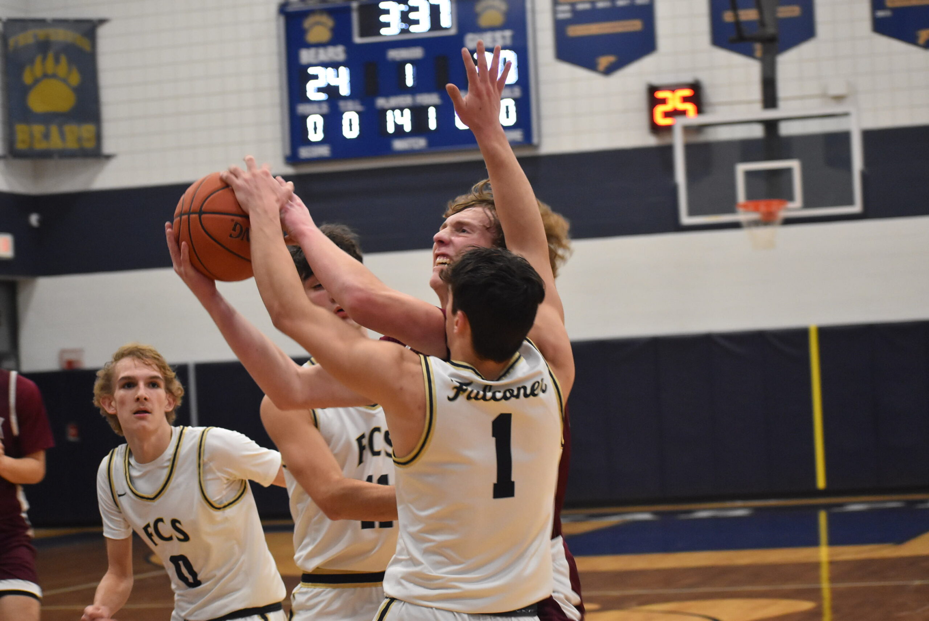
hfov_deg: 19.4
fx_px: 2711
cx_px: 464
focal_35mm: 105
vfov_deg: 13.1
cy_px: 310
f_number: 4.5
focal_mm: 70
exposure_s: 1/200
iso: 3200
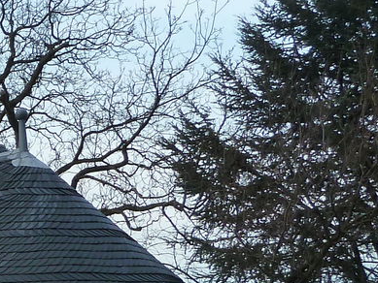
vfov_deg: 10.3
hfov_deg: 12.4
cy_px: 231
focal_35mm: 144
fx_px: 1573
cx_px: -333
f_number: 4
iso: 125
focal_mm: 5.7
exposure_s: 1/100
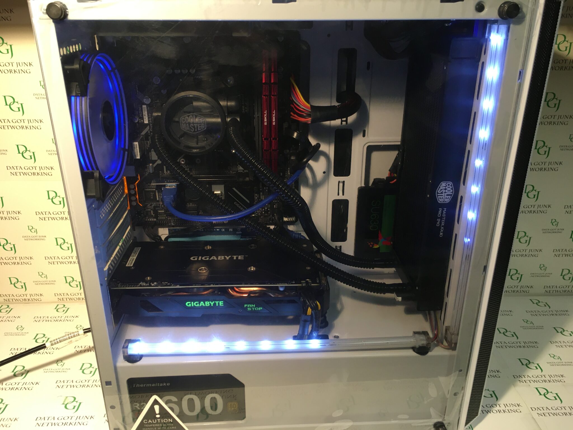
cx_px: 286
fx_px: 480
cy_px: 215
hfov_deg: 61.7
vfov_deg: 48.2
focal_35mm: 29
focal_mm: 4.15
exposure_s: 1/30
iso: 32
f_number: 2.2
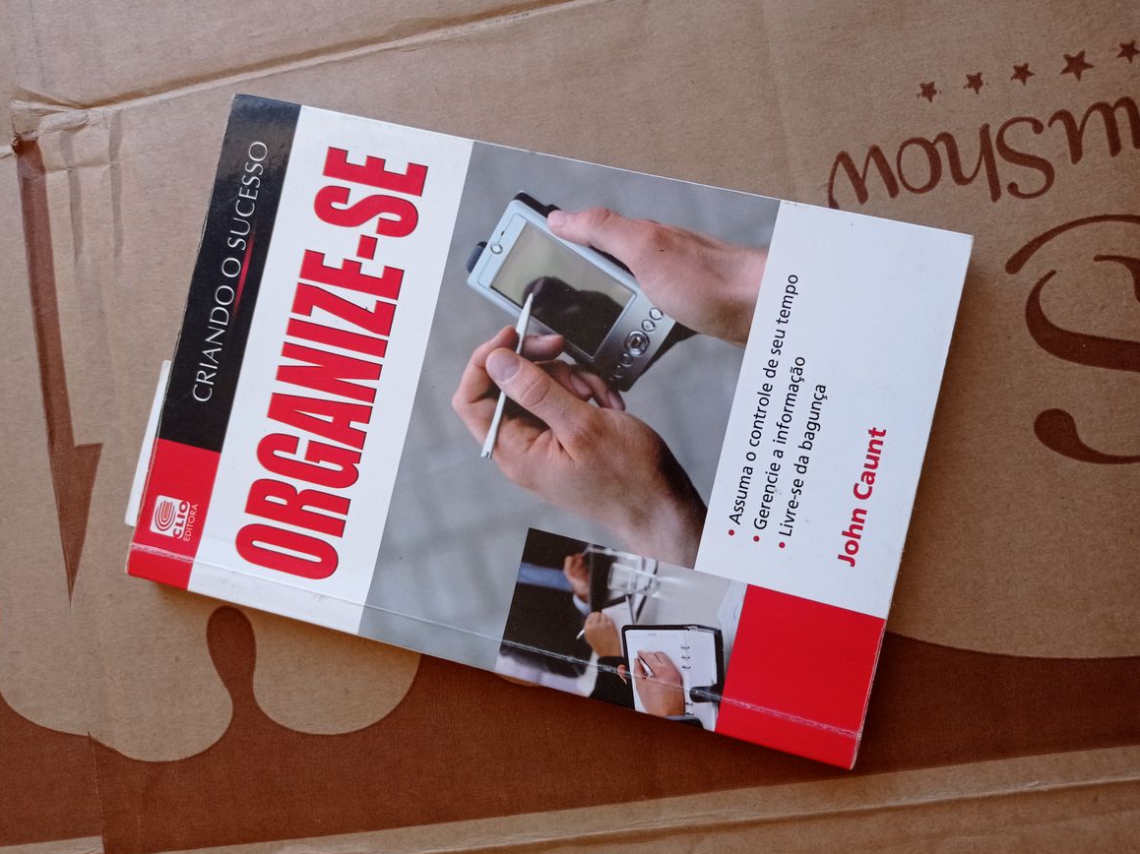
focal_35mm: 29
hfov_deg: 61.7
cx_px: 565
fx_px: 955
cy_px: 421
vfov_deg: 48.2
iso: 100
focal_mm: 4.74
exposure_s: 1/175
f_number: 1.79
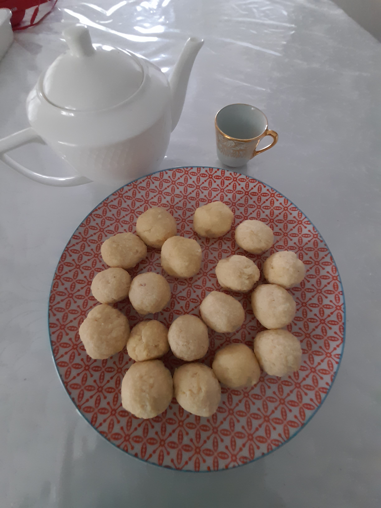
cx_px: 190
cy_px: 254
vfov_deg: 106.2
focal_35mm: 13
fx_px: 191
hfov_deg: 89.9
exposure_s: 1/50
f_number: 2.2
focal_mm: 1.42
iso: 250
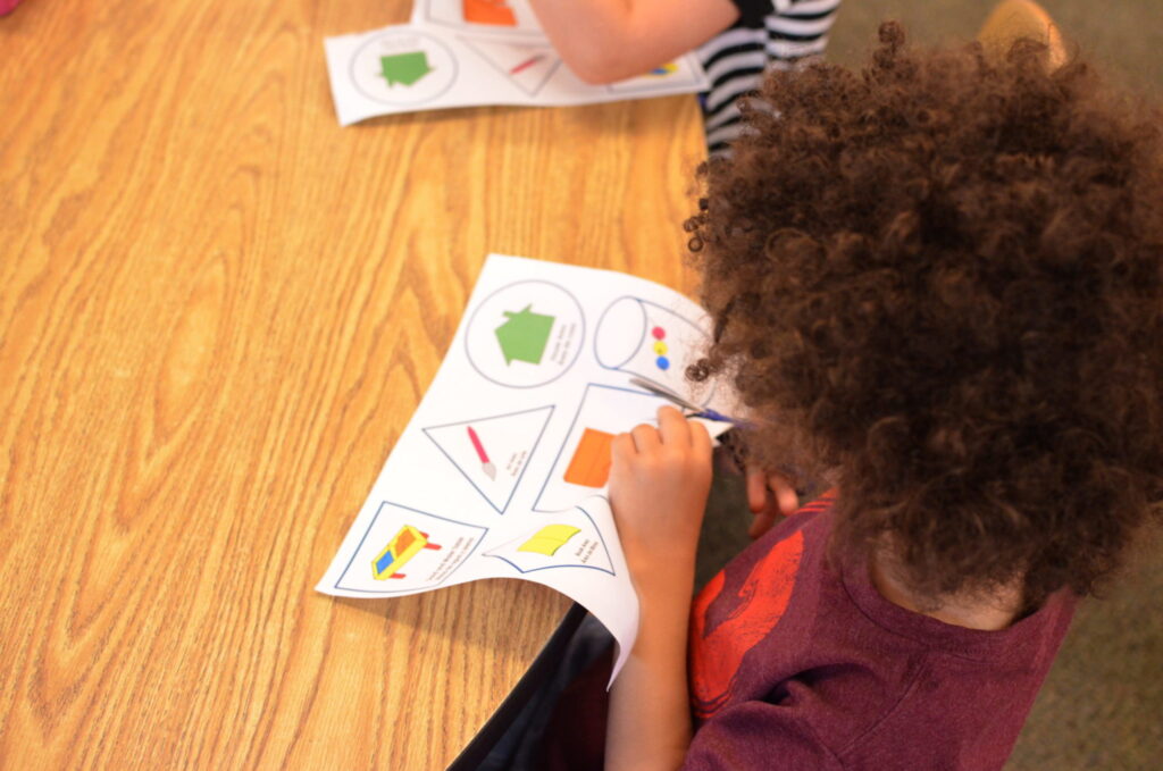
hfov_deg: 37.9
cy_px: 386
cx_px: 582
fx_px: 1693
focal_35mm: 52
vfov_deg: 25.7
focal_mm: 35
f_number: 3.2
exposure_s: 1/125
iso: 2000
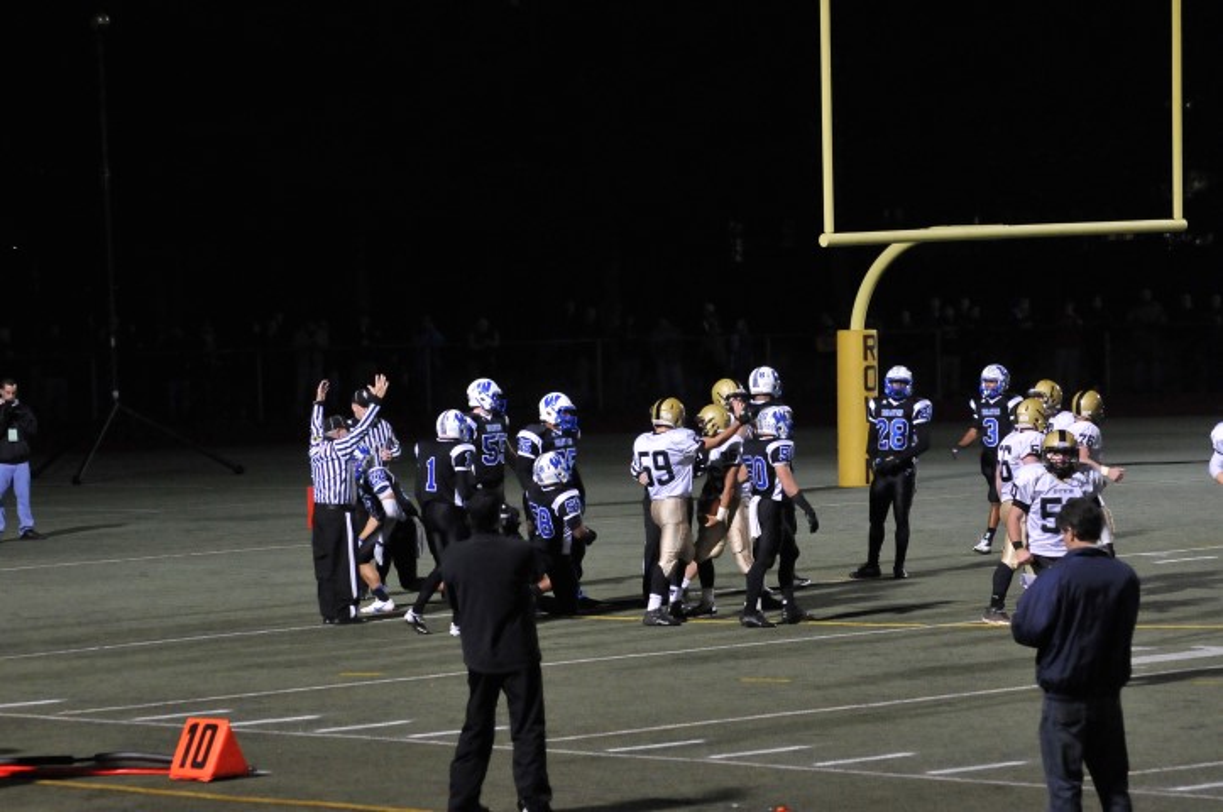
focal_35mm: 168
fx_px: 5700
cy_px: 406
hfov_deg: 12.2
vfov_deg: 8.1
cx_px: 612
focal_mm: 112
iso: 2000
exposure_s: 1/180
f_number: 6.7
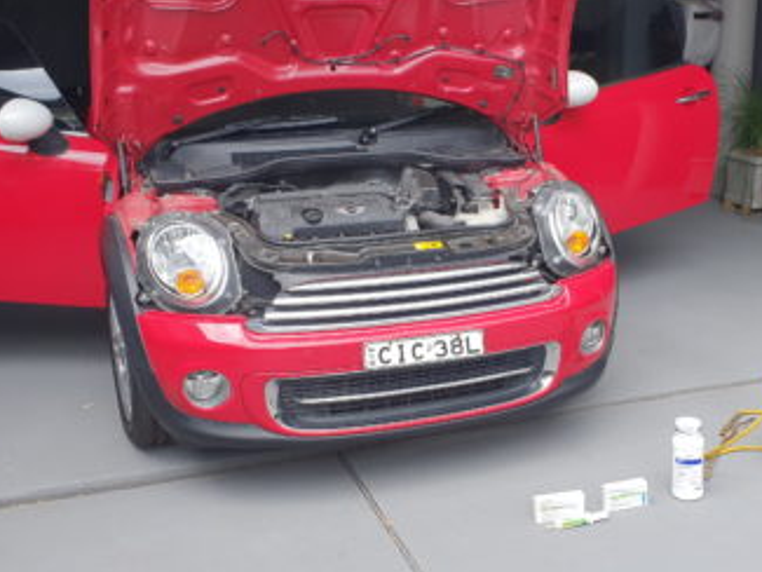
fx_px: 1057
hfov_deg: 39.5
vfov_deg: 30.3
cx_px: 441
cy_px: 314
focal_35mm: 48
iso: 50
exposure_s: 1/353
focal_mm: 4.32
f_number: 2.4
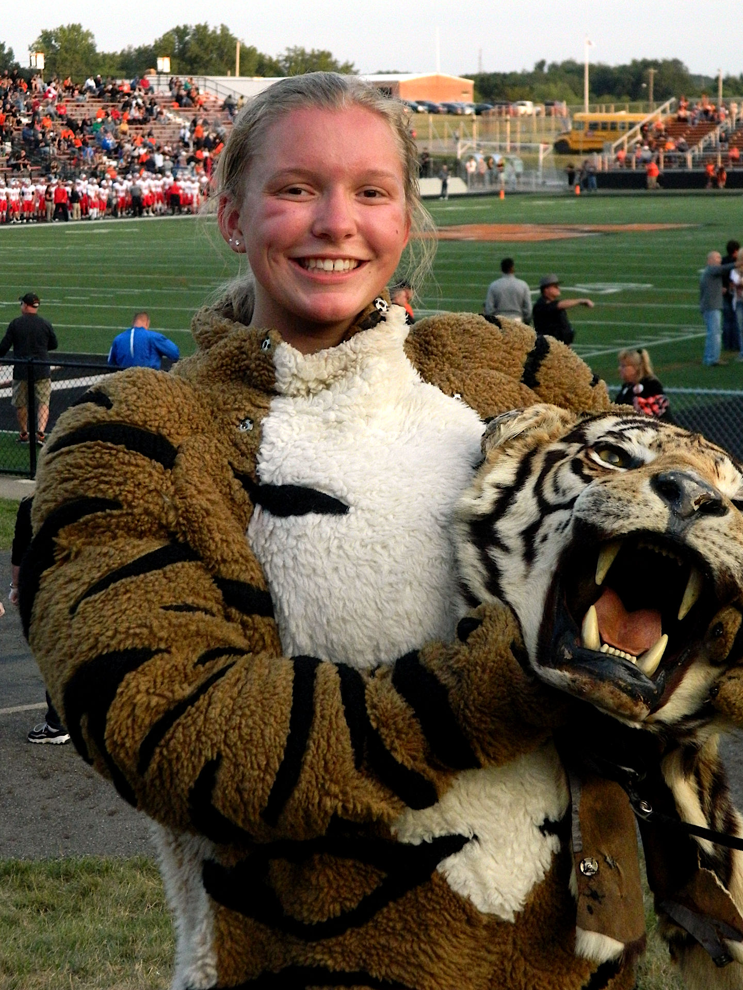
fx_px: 2404
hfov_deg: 17.6
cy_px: 495
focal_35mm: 84
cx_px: 372
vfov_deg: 23.3
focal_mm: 15.1
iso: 400
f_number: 4.2
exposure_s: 1/320
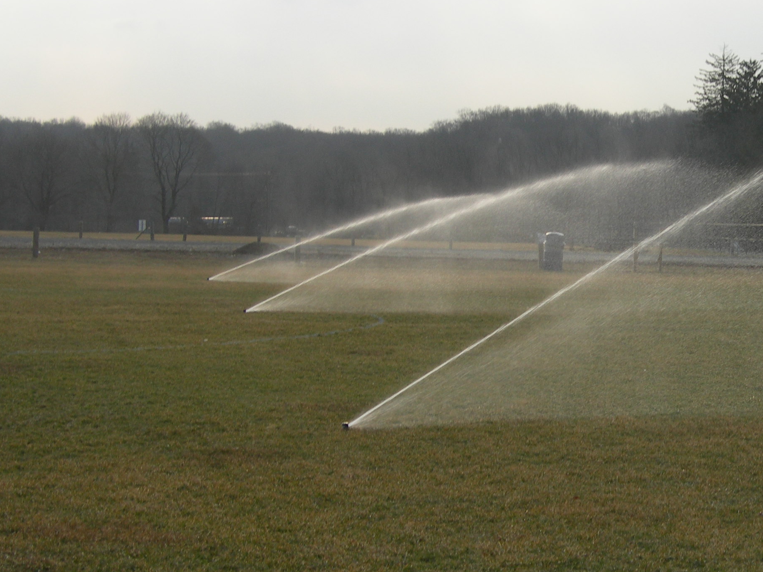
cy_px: 235
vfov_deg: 17.2
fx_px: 1895
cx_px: 626
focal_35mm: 86
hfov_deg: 22.4
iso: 50
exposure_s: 1/203
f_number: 5.4
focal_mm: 10.6
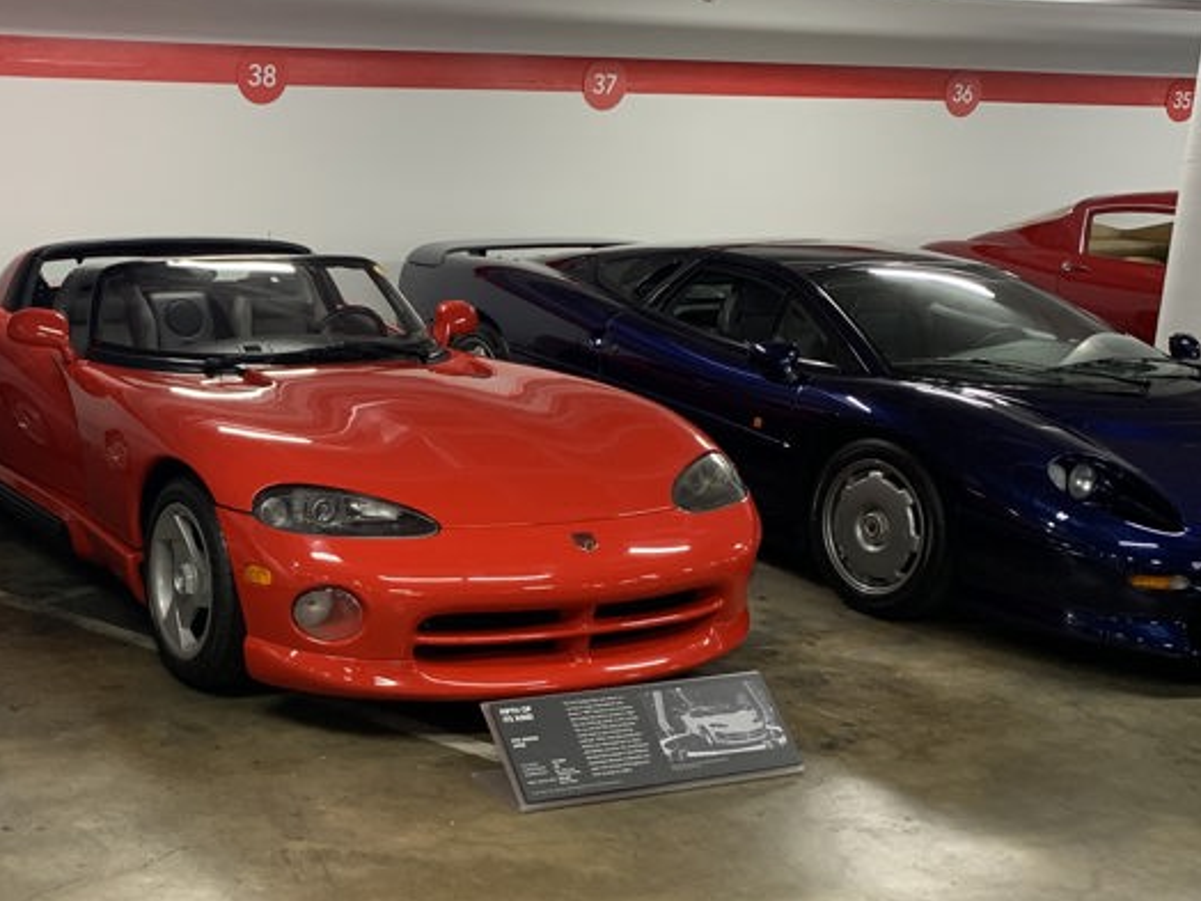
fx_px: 1769
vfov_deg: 28.6
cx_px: 257
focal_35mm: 51
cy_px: 469
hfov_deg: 36.3
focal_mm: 4.25
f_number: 1.8
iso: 250
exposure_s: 1/60
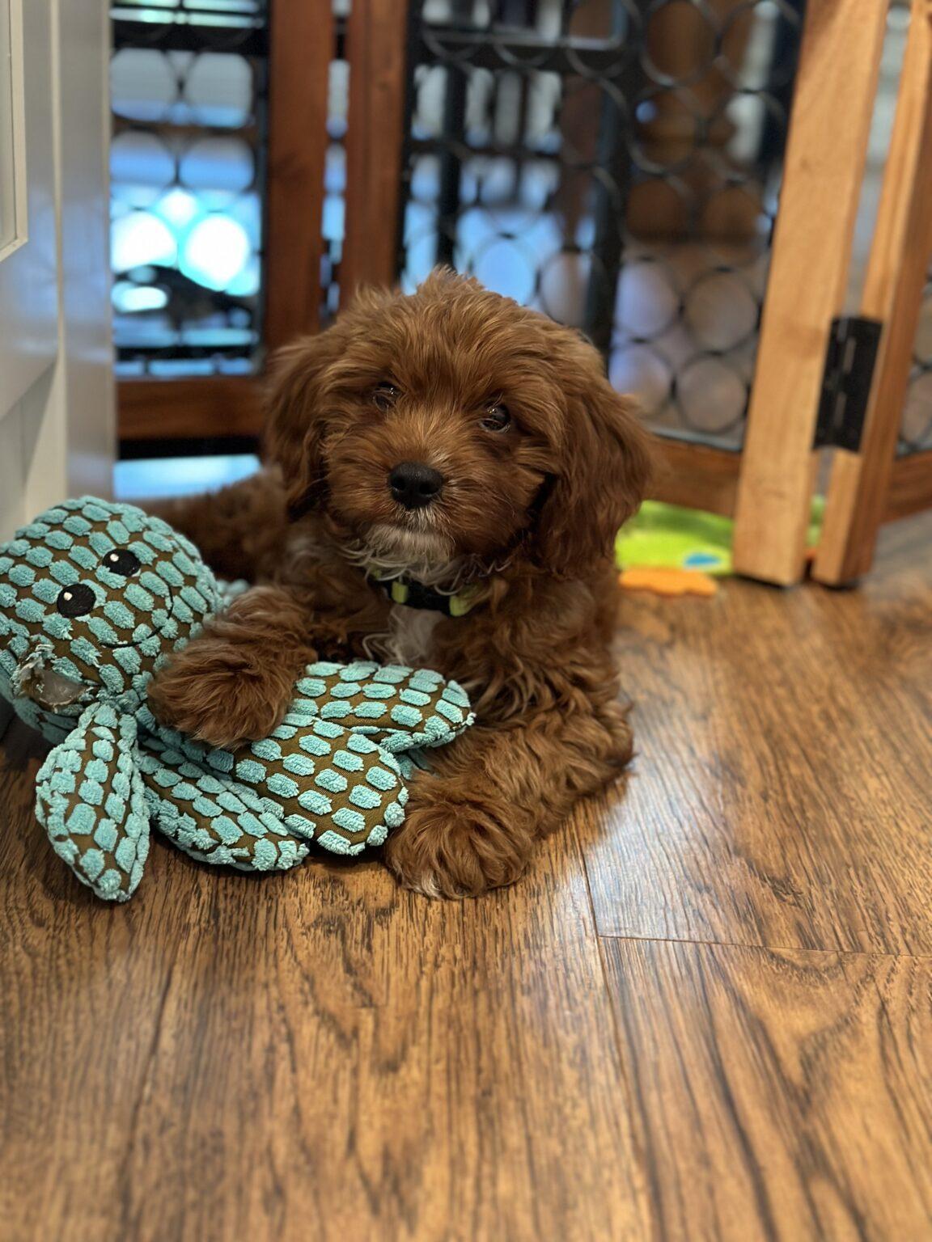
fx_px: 1723
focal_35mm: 48
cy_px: 621
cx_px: 466
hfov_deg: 30.3
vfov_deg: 39.7
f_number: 1.78
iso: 500
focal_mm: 6.86
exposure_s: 1/40
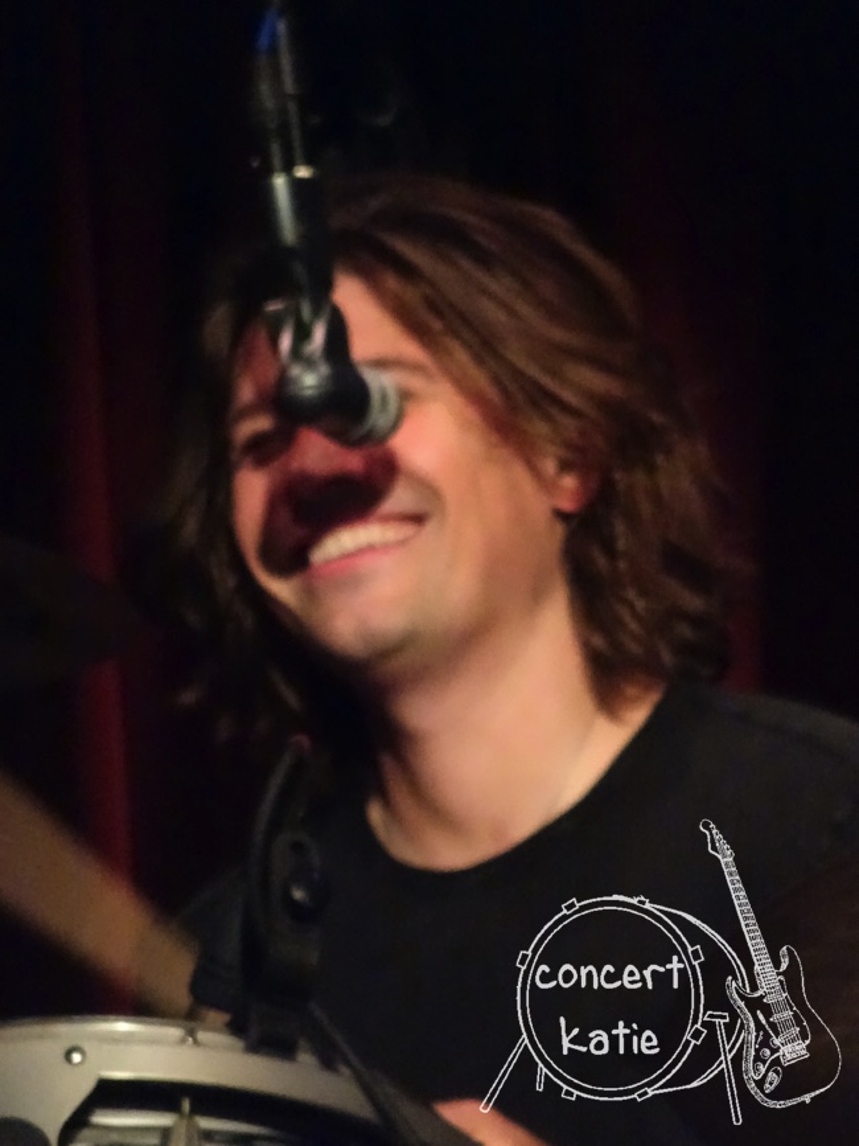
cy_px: 573
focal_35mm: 636
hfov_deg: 2.3
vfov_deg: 3.1
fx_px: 21048
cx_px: 430
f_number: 6.3
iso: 3200
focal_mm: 108.62
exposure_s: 1/80
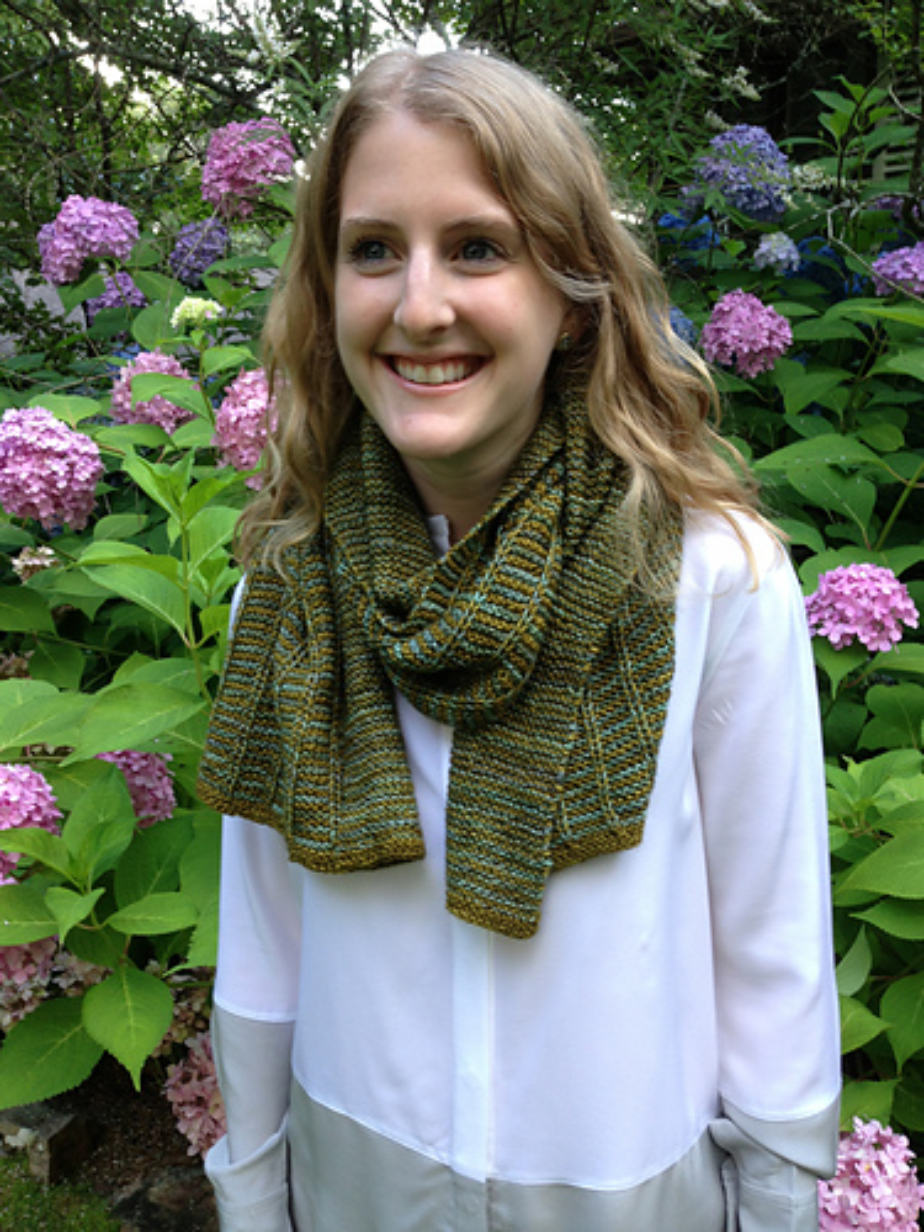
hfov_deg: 42.9
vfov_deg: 55.4
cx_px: 462
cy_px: 616
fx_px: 1174
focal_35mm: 33
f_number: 2.4
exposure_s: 1/30
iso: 50
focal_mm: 4.13
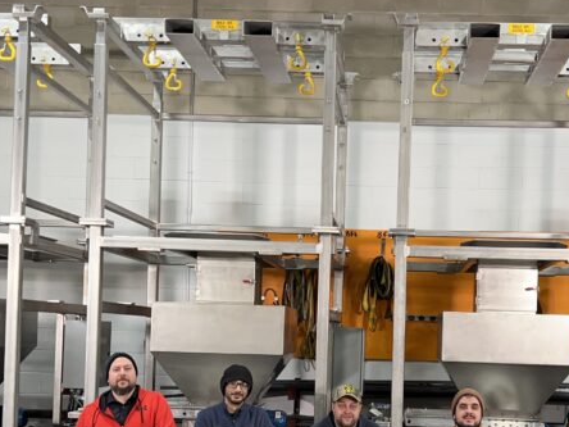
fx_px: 986
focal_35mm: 60
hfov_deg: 31.9
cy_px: 310
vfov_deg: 24.2
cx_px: 375
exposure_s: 1/92
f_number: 1.5
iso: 125
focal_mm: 5.7
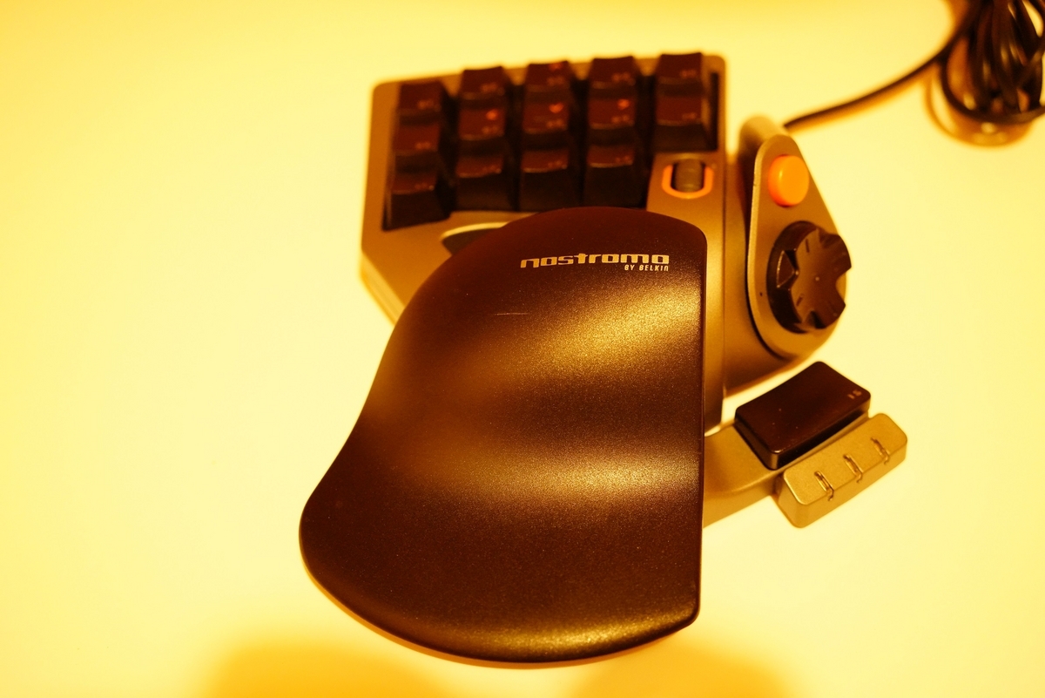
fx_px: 1161
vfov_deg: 33.4
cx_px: 522
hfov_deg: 48.4
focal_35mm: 40
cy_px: 349
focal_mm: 40
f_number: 4
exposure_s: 1/13
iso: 6400
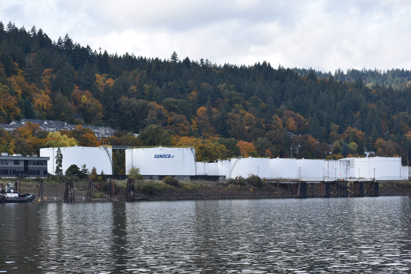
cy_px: 137
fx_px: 1199
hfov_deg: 19.5
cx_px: 206
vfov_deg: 13.0
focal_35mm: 105
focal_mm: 70
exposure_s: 1/500
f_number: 5.6
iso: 200
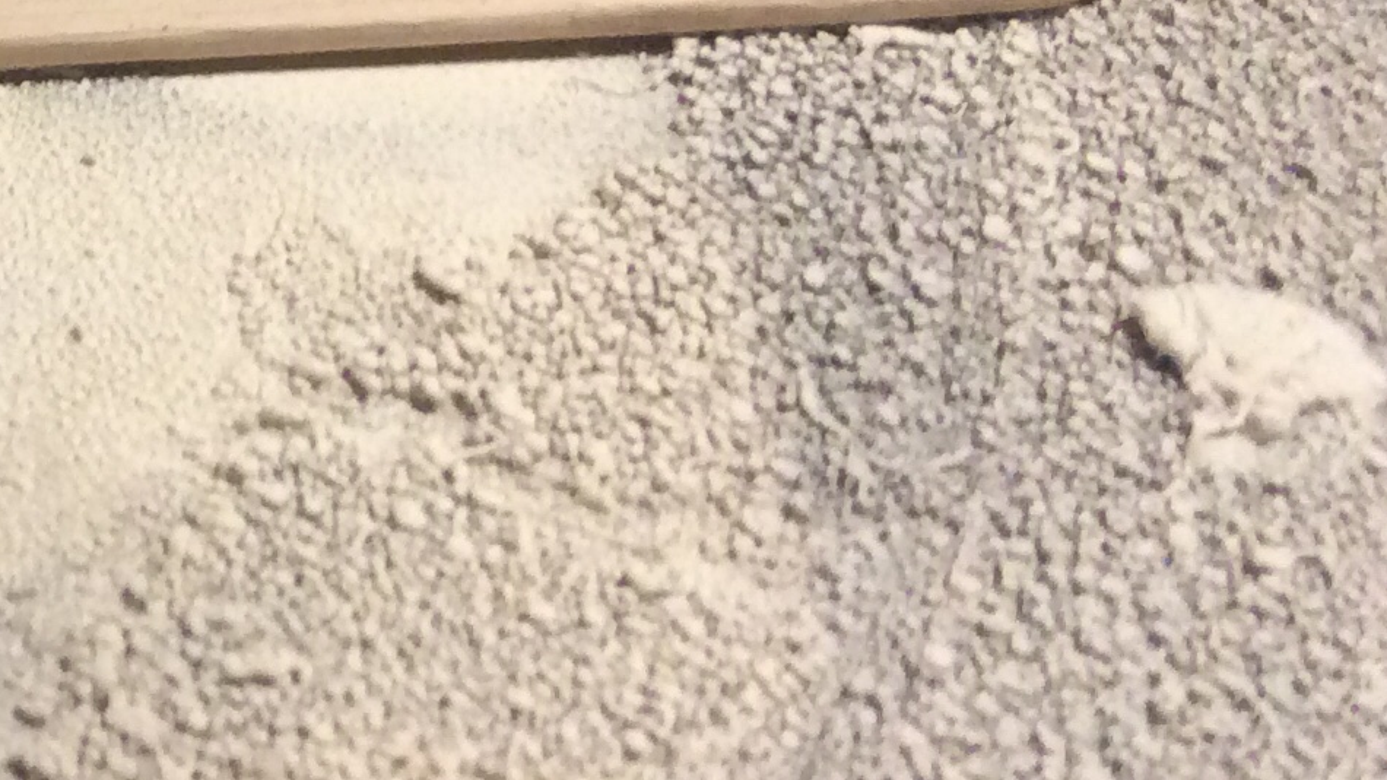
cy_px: -248
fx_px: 3493
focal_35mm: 95
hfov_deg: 20.2
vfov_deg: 12.3
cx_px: -496
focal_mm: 3.3
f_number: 2.4
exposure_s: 1/25
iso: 160
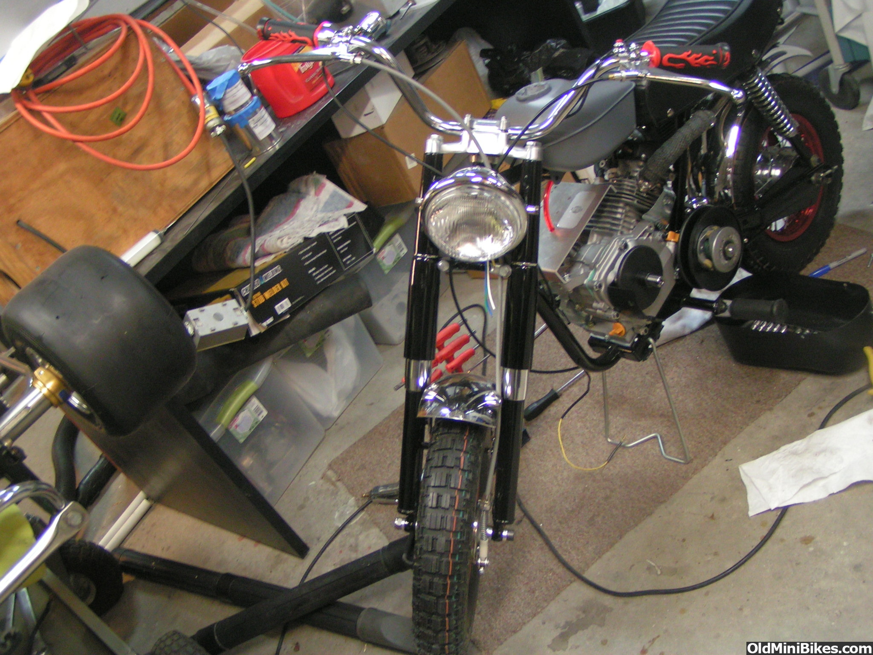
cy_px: 328
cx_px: 436
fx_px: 958
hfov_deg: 49.0
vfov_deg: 37.7
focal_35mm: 38
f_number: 2.8
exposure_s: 1/13
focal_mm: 5.8
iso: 200
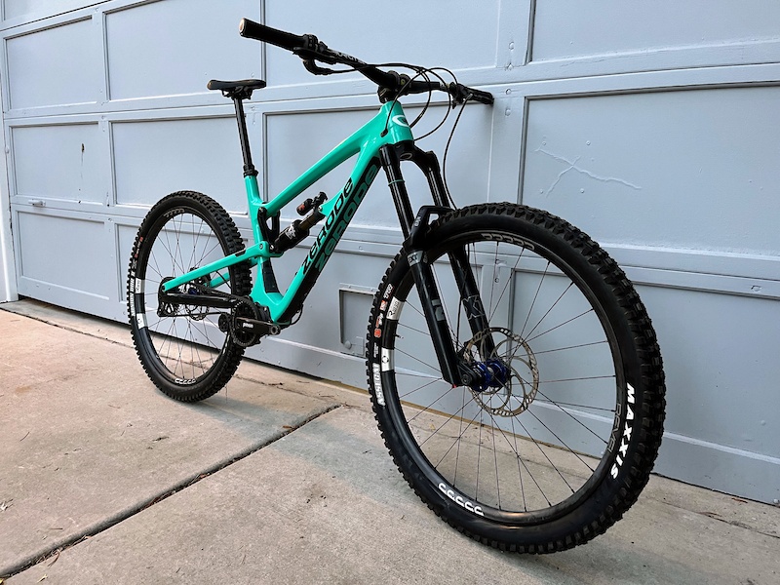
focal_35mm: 26
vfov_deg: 53.1
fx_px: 586
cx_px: 390
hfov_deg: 67.3
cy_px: 292
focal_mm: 5.1
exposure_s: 1/40
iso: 400
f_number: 1.6
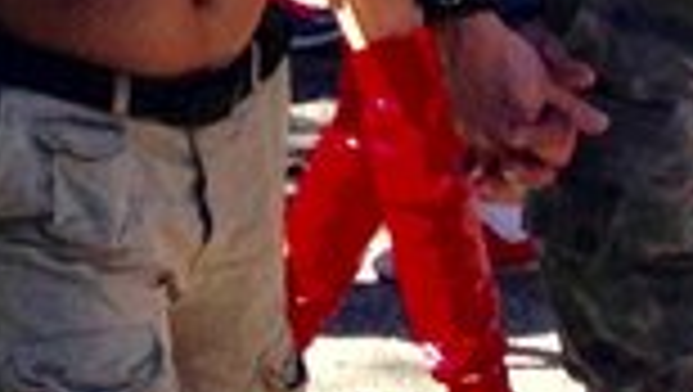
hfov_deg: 9.3
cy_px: -1162
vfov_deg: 4.9
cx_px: -396
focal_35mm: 224
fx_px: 4120
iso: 50
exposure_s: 1/903
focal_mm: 4.12
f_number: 2.4
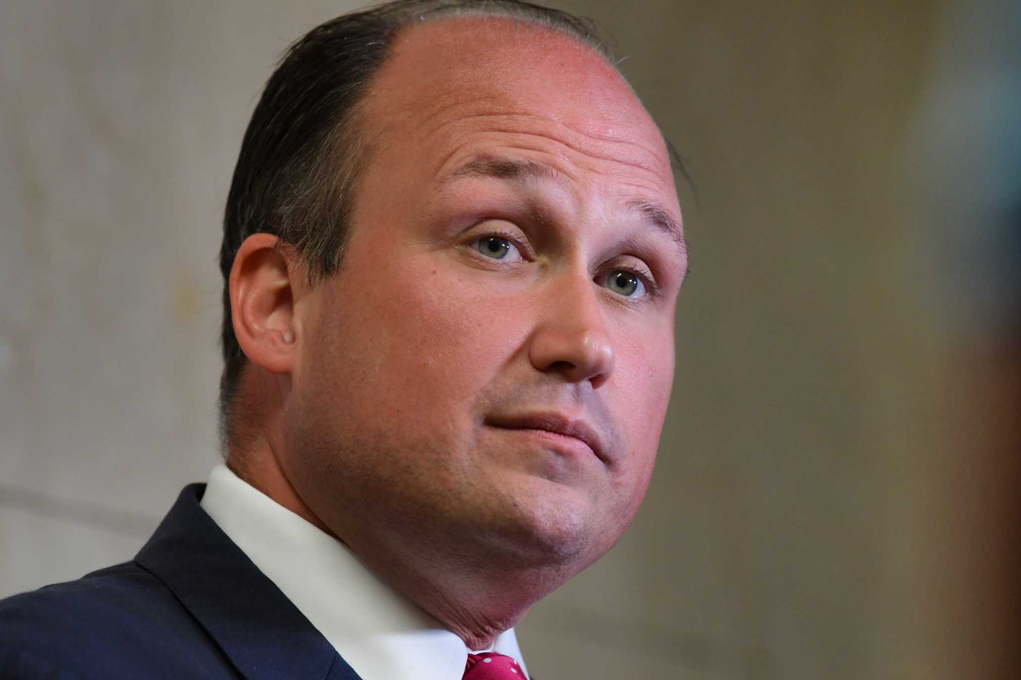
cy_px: 336
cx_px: 509
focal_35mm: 304
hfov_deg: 6.8
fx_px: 8620
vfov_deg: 4.5
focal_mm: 200
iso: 1600
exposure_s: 1/160
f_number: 4
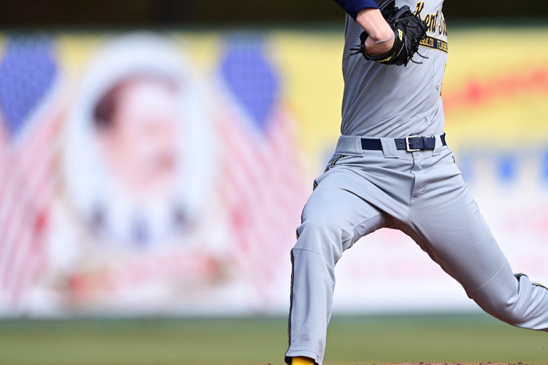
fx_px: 9833
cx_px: 417
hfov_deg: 3.2
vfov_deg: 2.1
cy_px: 135
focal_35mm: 646
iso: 250
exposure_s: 1/3200
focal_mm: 400
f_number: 3.2
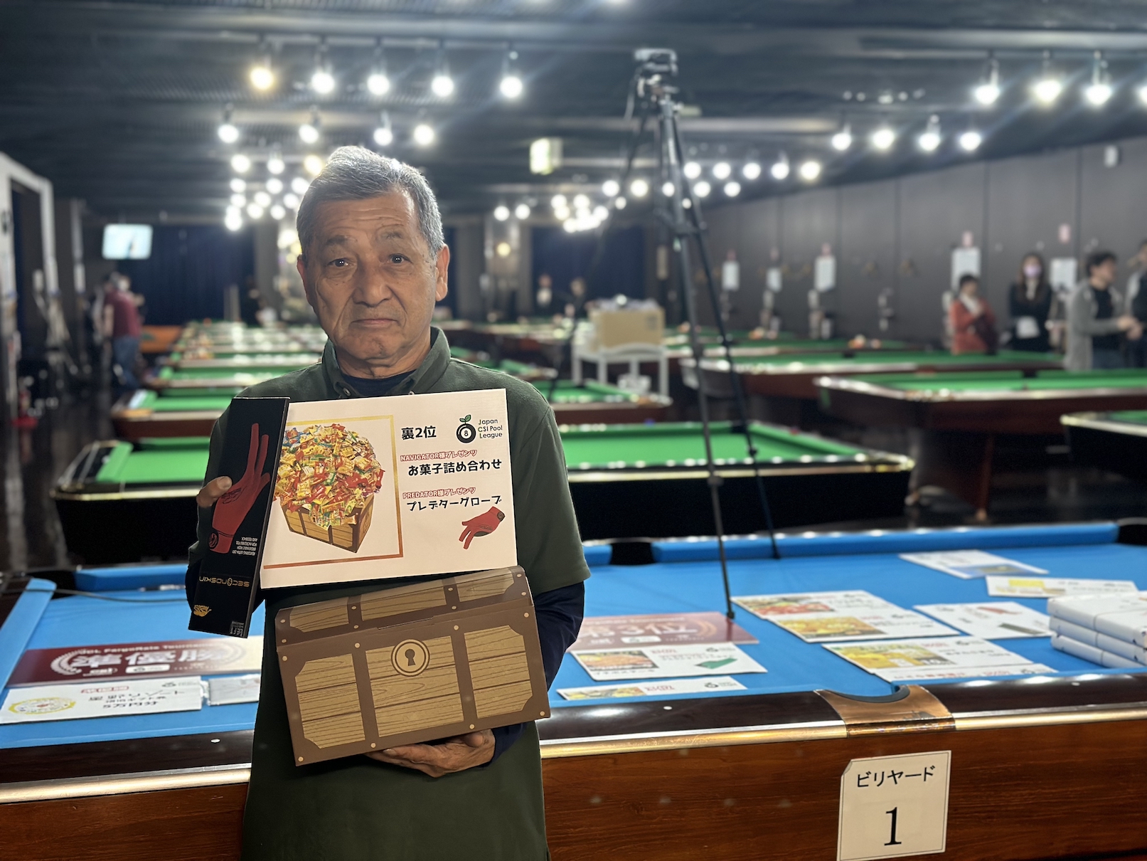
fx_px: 1591
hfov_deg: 39.7
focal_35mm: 48
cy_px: 430
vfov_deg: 30.3
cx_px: 574
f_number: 1.78
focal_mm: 6.86
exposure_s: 1/50
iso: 320
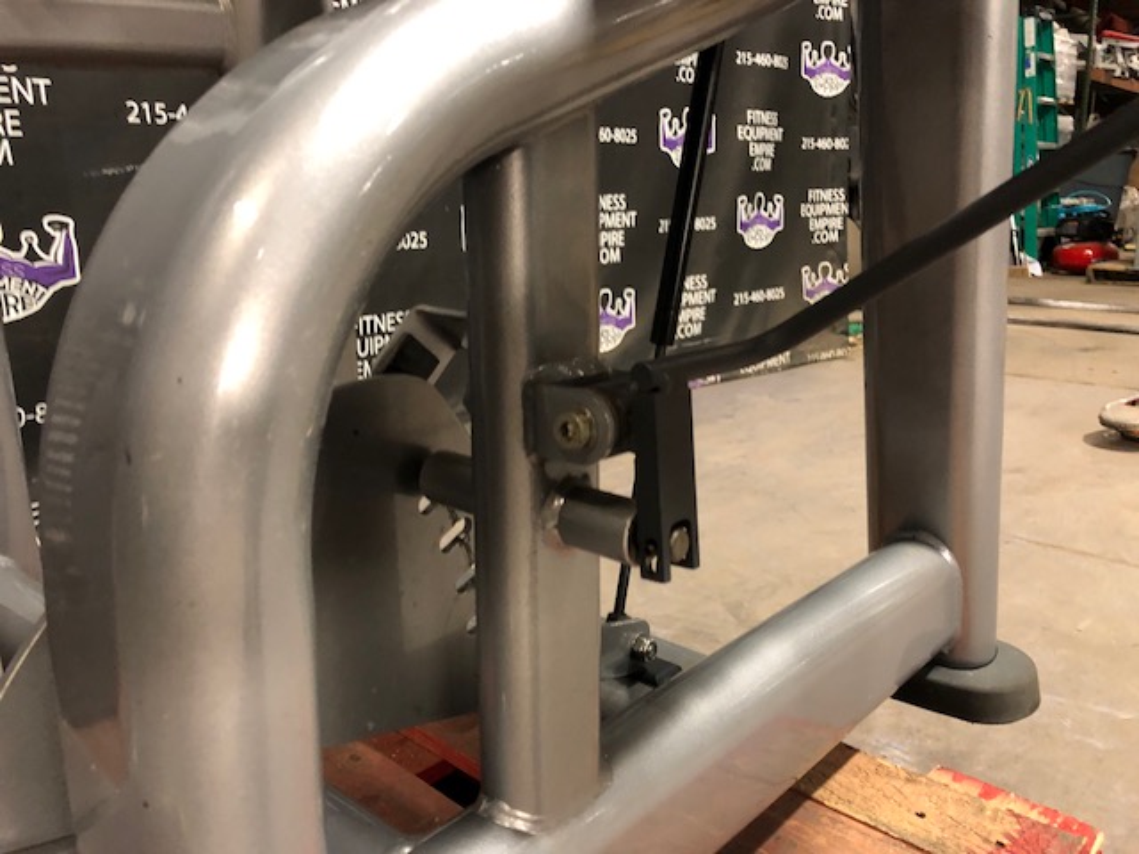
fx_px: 954
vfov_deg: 48.2
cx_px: 570
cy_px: 427
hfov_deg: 61.7
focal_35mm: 29
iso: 100
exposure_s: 1/9
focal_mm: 3.99
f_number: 1.8
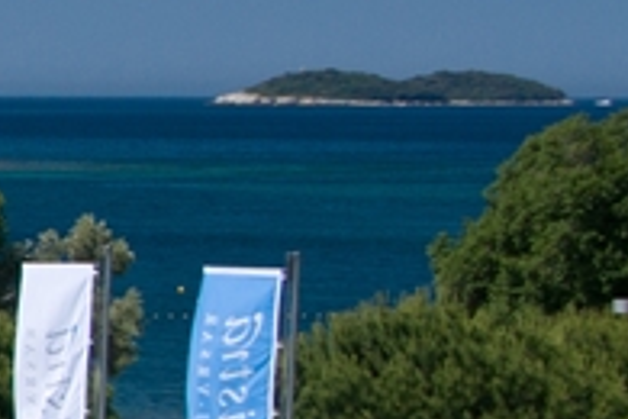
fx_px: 3855
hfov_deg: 7.9
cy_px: 416
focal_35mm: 221
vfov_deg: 6.2
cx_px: -1298
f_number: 7.1
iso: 200
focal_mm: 24
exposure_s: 1/320
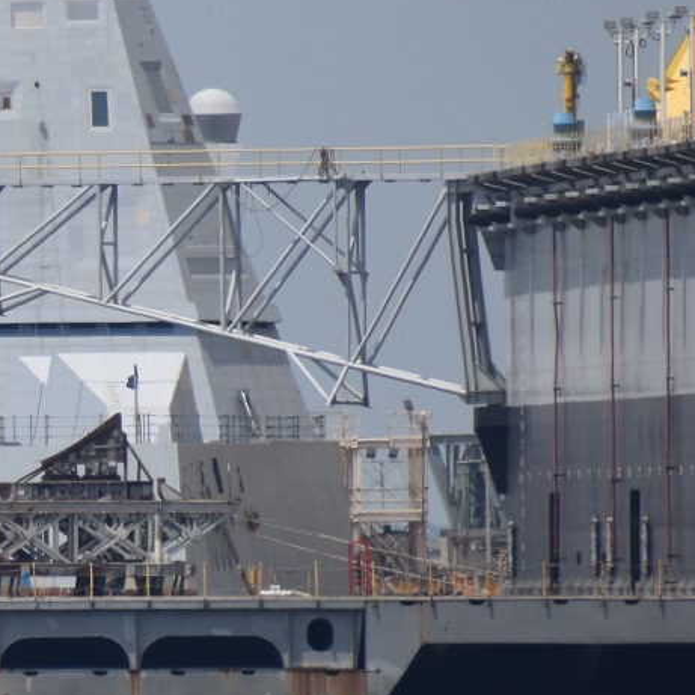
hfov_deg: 1.1
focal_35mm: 1658
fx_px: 37661
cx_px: -629
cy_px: 213
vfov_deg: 1.1
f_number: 6.3
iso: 200
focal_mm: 300
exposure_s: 1/1250
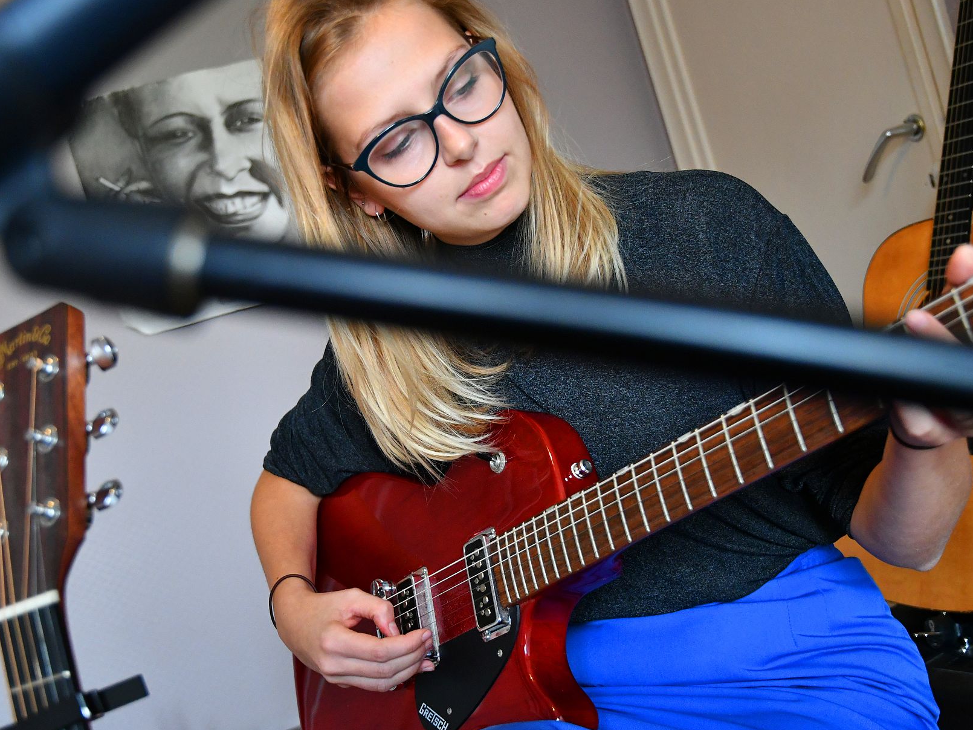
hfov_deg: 43.7
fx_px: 1208
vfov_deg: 33.6
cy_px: 372
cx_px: 409
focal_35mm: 43
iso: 2500
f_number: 3
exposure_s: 1/160
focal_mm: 24
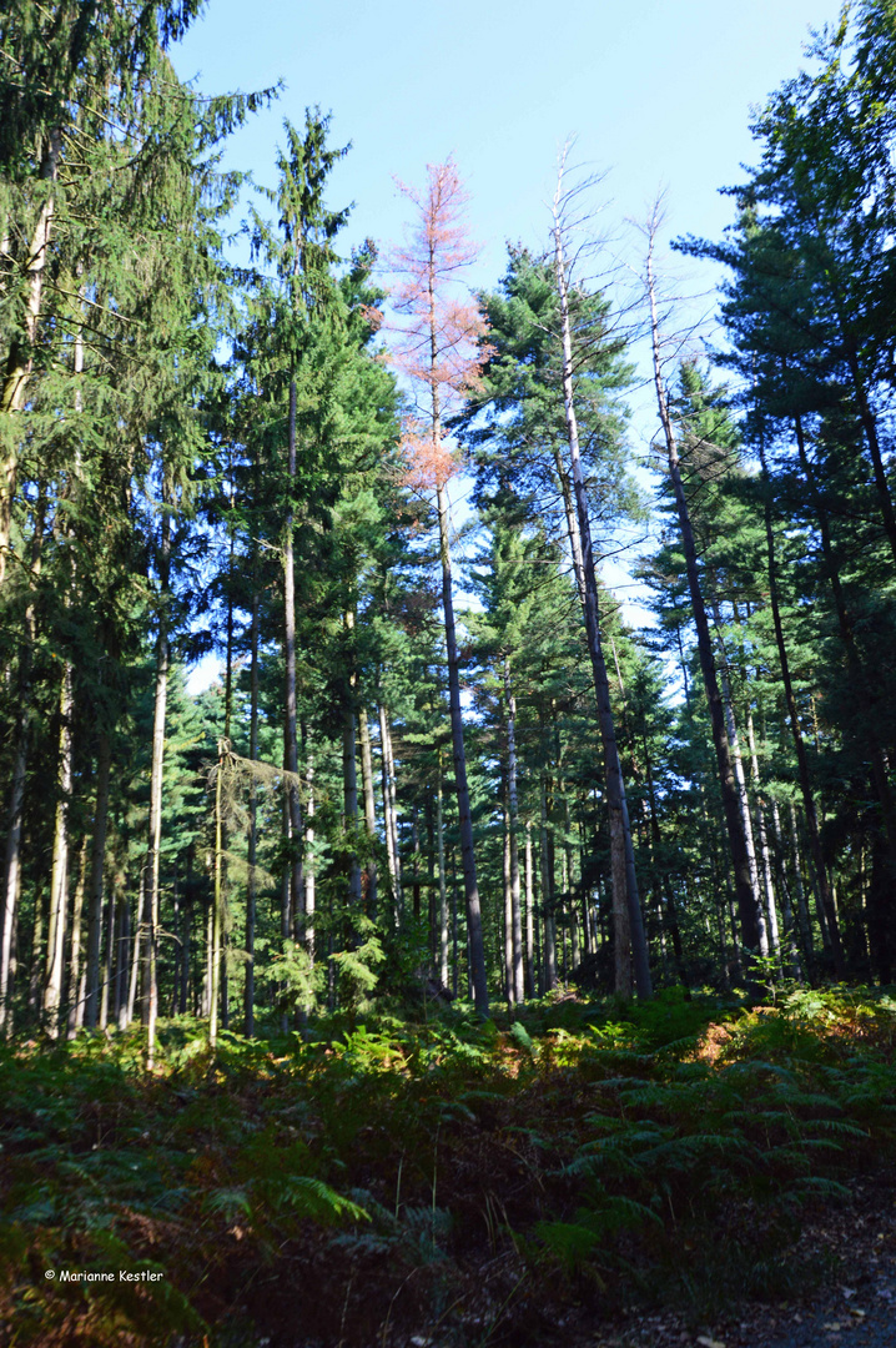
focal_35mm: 27
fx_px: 1010
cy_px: 674
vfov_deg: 67.4
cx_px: 448
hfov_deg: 47.8
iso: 400
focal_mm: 18
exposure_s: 1/125
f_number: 9
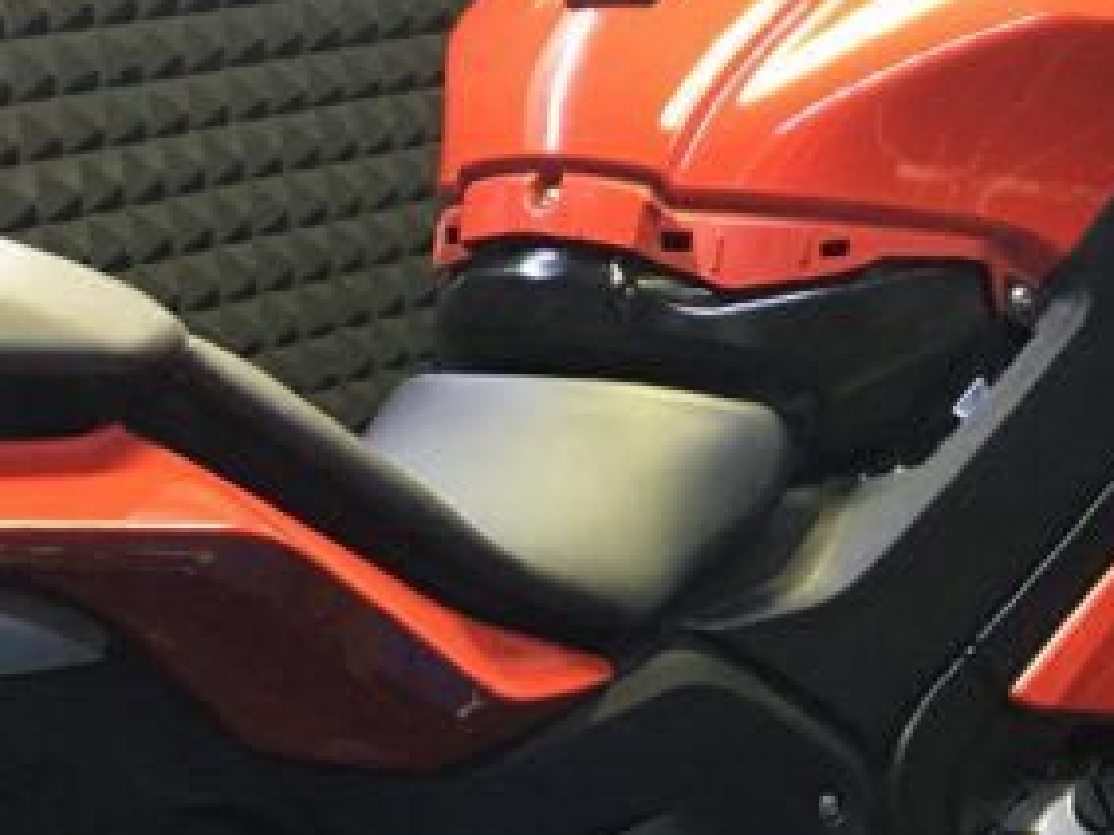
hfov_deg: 18.6
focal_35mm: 105
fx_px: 3378
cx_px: 819
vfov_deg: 13.9
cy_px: 764
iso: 200
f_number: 2.2
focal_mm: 4.15
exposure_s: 1/17
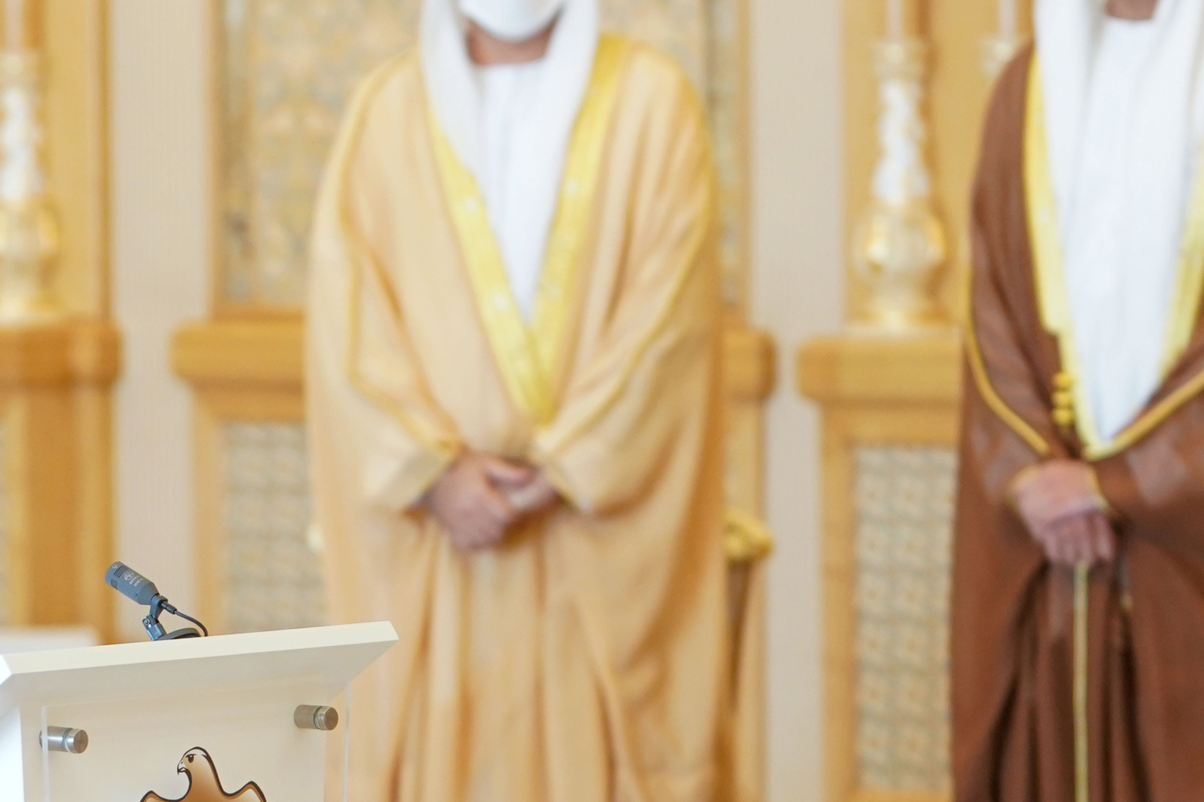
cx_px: 246
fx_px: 5417
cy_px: 409
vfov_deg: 8.5
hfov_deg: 12.6
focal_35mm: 162
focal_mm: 86
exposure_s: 1/200
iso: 1600
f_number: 3.2
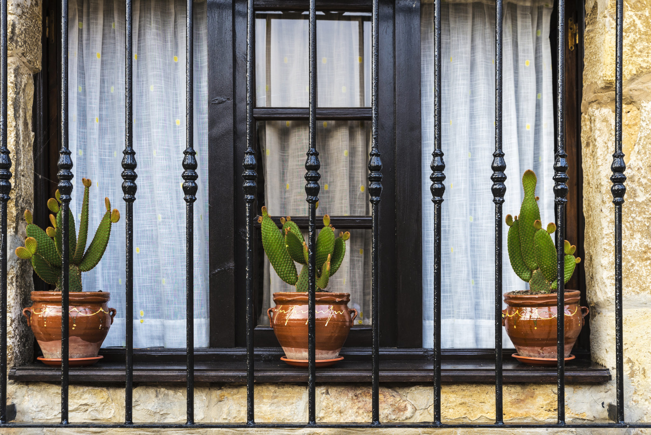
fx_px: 832
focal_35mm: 46
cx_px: 326
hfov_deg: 42.7
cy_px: 218
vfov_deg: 29.3
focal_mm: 46
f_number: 5
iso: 200
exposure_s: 1/80
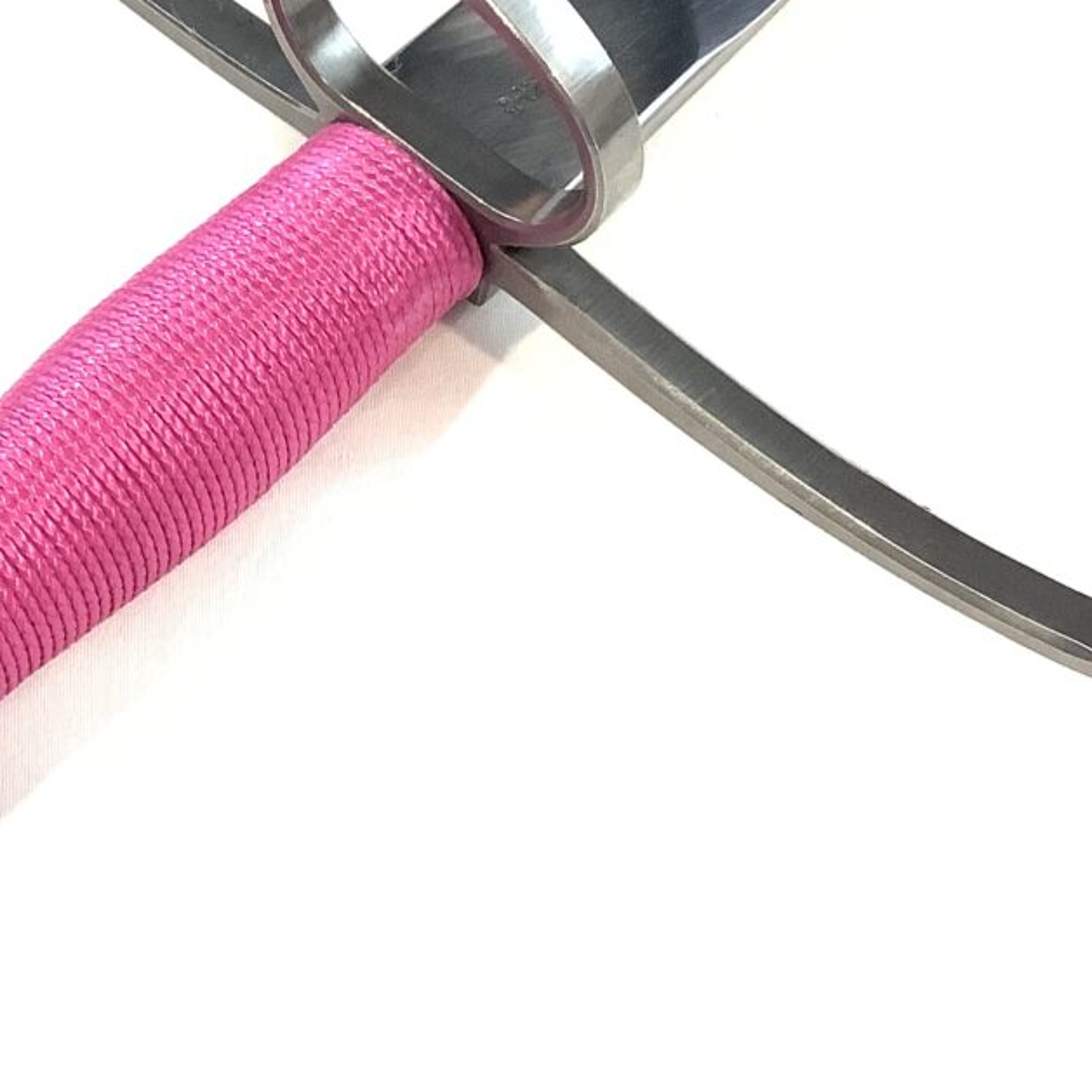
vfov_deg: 25.6
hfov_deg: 25.5
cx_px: 301
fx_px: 2391
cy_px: 350
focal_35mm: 67
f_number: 2.4
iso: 250
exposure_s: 1/60
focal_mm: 3.3
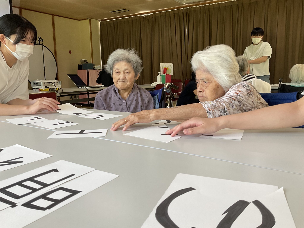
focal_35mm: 29
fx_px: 255
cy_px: 114
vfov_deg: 48.2
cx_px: 152
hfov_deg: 61.7
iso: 50
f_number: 1.8
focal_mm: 3
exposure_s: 1/120
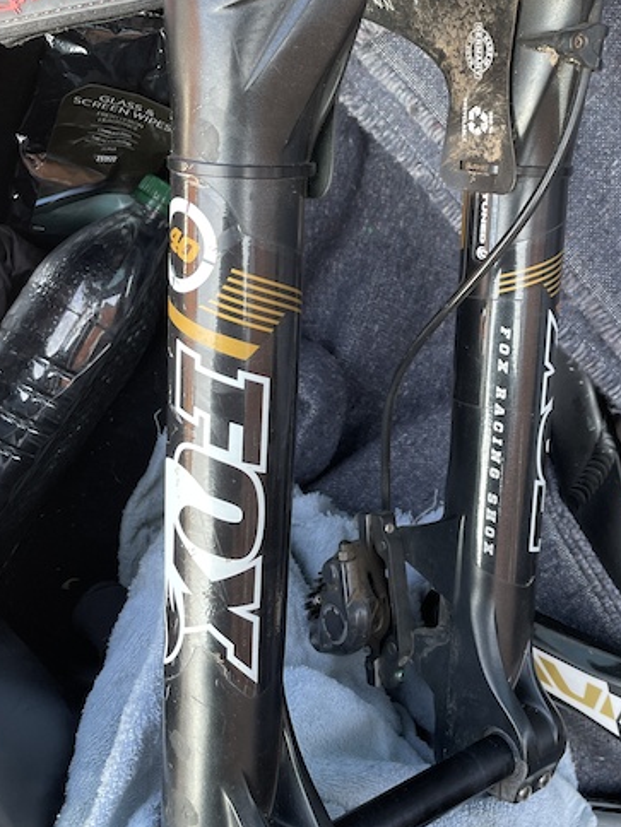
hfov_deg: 33.3
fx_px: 1029
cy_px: 287
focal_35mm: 43
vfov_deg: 43.3
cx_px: 407
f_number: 1.6
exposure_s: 1/121
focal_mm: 4.2
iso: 80
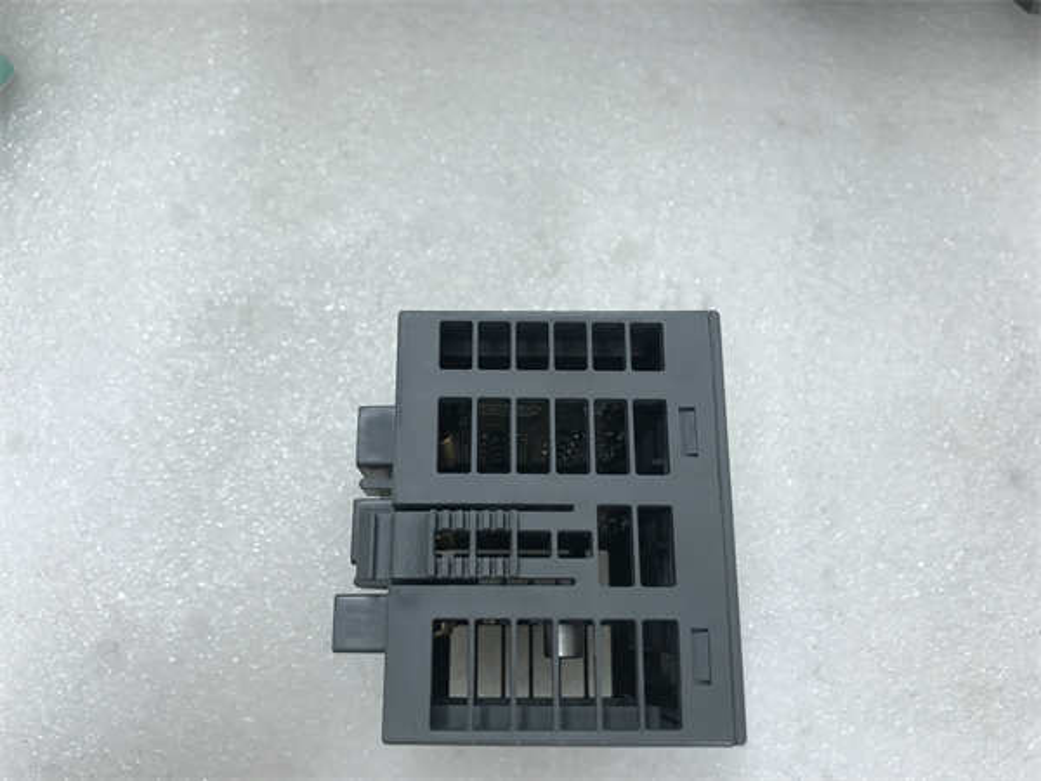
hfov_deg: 63.4
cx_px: 520
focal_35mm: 28
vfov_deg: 49.7
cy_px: 390
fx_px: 842
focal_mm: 3.99
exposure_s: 1/33
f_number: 1.8
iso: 25
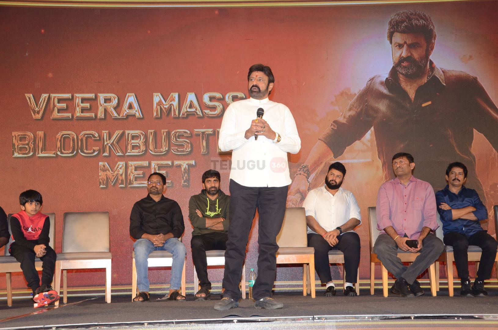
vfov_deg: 25.6
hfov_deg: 37.9
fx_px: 725
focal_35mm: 52
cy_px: 165
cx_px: 249
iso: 1000
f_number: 7.1
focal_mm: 35
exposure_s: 1/125
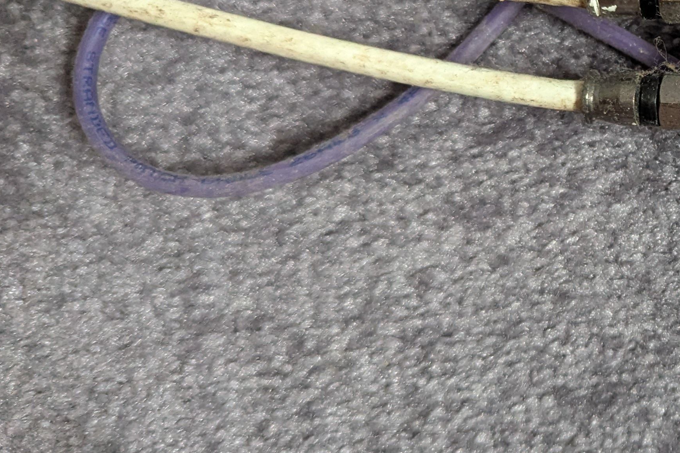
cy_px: 69
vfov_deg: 22.6
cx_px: 788
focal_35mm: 59
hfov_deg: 29.7
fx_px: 1114
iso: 1315
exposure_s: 1/293
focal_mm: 6.81
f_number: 1.85
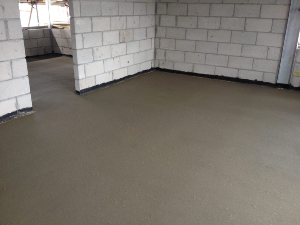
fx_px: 303
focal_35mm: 35
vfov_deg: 40.7
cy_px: 112
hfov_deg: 52.6
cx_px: 150
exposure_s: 1/40
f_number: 2.4
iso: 64
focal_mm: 4.28
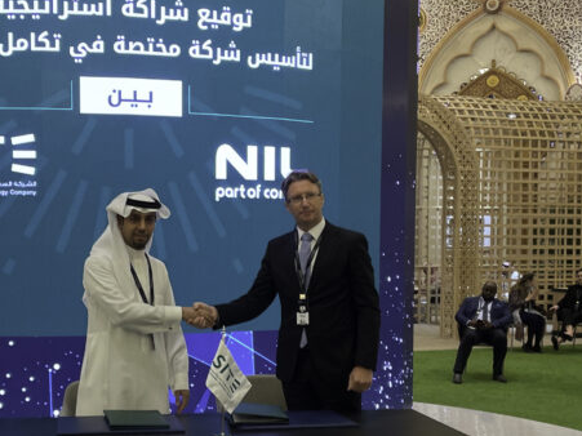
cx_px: 196
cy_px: 276
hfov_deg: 32.4
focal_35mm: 59
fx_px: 992
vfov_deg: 24.7
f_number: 1.6
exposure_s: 1/60
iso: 80
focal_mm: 4.2
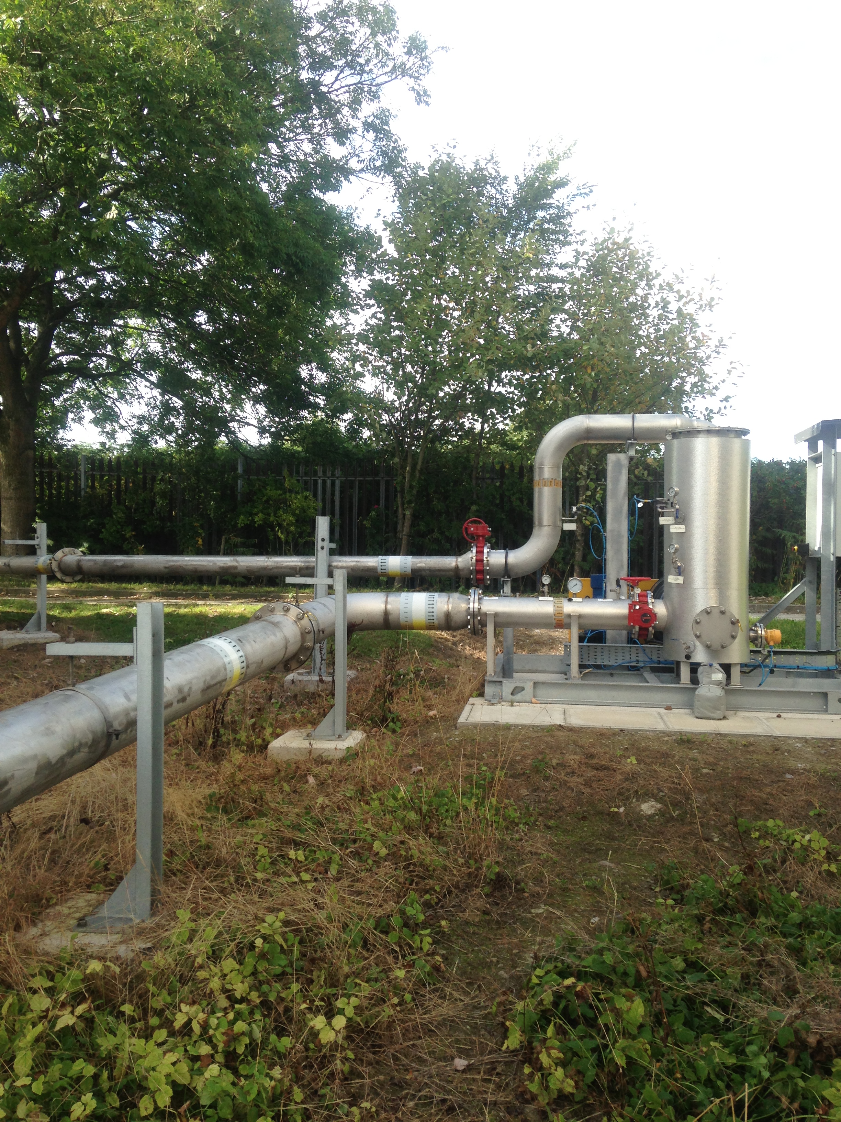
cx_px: 420
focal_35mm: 33
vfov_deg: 55.4
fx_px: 1069
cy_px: 561
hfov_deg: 42.9
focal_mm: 4.13
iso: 50
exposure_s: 1/484
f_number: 2.4
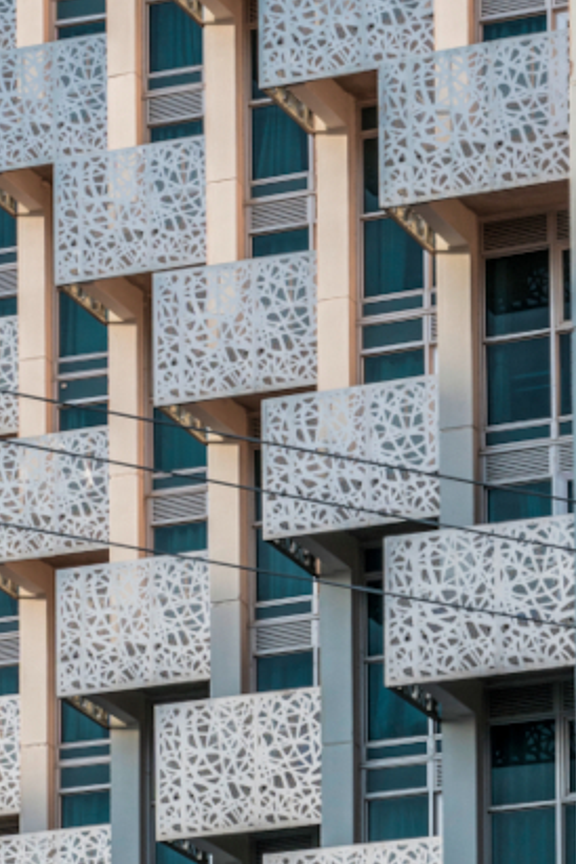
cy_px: 265
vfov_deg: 11.3
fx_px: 4368
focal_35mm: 182
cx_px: 380
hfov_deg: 7.5
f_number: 9
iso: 100
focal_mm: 52
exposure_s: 1/160
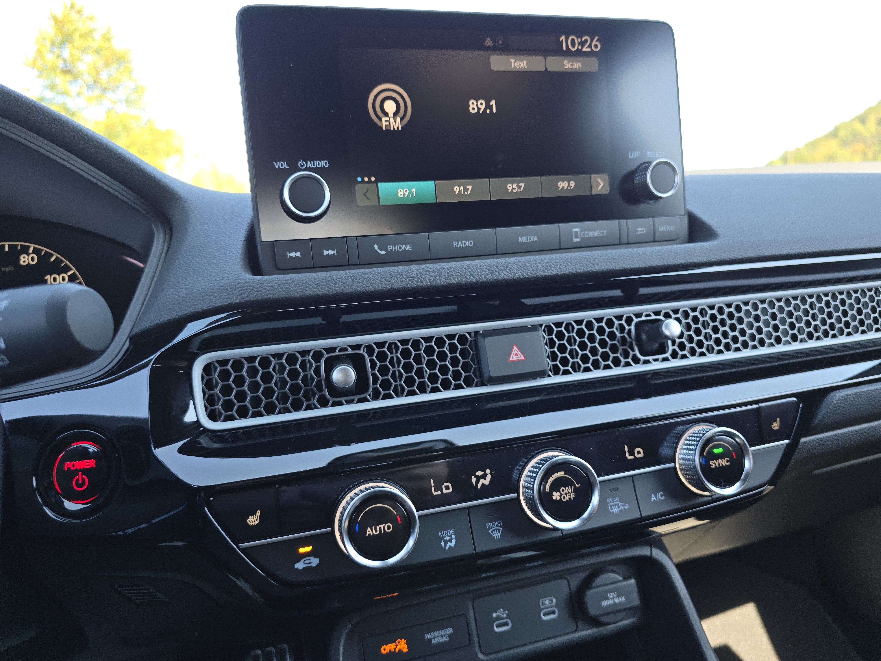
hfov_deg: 73.9
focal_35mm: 23
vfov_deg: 58.9
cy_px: 330
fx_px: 585
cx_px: 440
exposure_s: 1/180
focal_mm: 6.3
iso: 64
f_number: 1.7
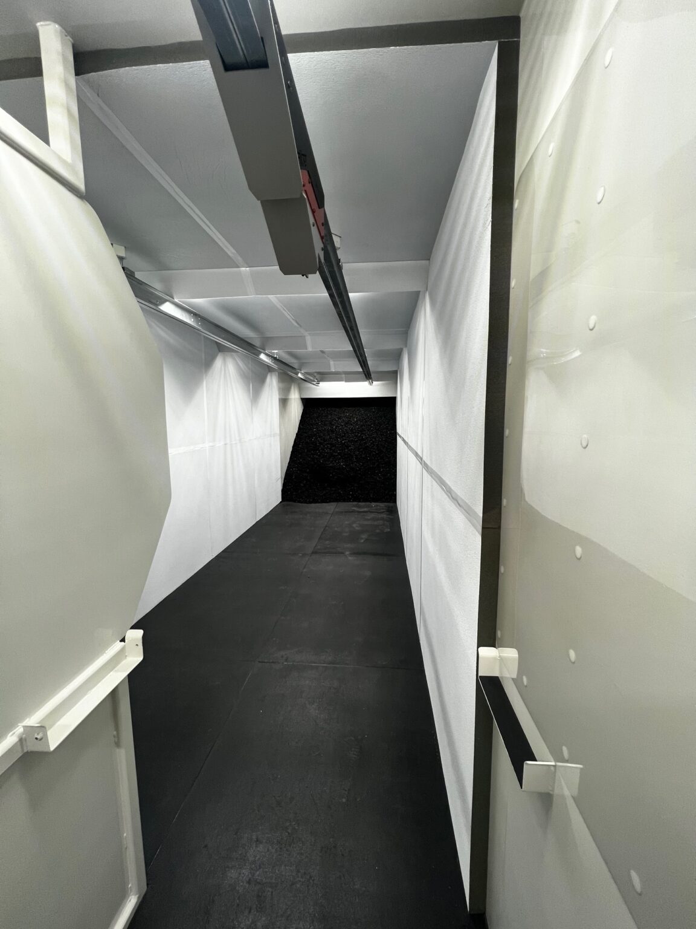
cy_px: 464
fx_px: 349
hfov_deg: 89.9
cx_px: 348
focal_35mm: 13
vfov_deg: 106.2
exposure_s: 1/120
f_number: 1.8
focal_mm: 1.57
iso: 125
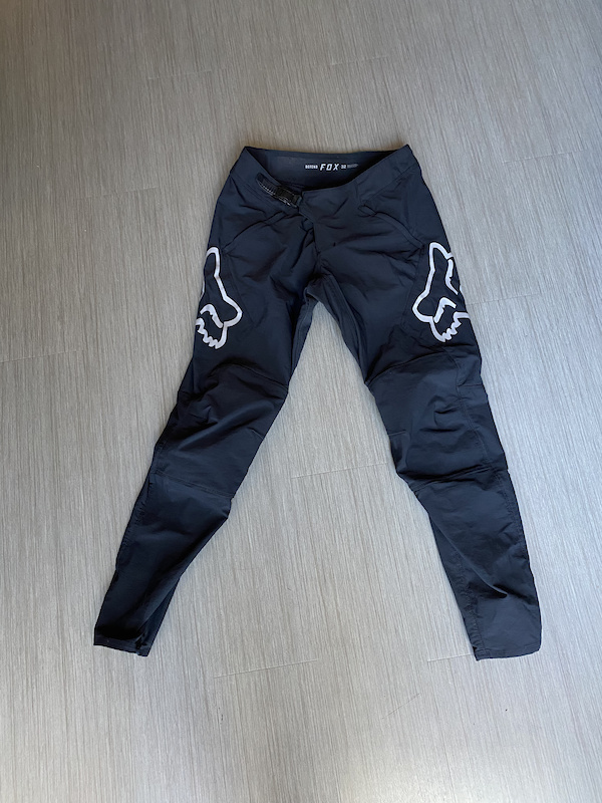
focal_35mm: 26
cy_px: 402
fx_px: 603
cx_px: 301
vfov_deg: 67.3
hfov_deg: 53.1
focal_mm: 4.25
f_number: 1.8
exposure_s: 1/40
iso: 320
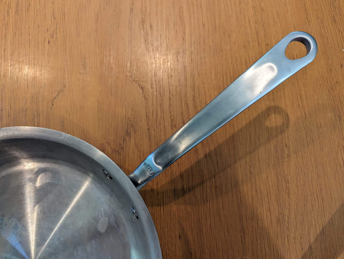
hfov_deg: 71.5
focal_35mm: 24
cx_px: 172
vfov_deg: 56.9
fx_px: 239
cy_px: 130
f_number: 1.85
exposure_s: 1/120
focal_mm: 6.81
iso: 293
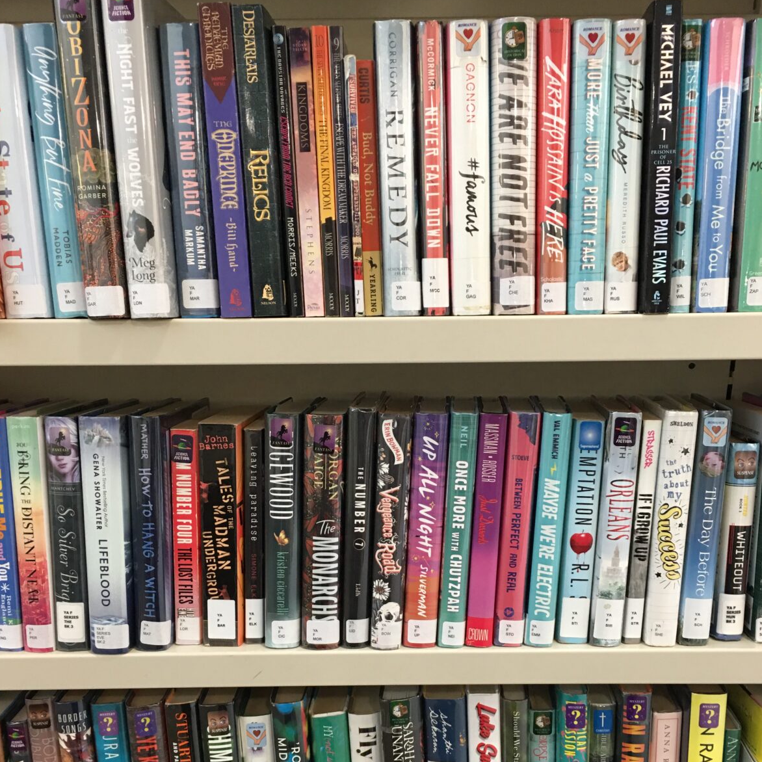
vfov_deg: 46.8
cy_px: 471
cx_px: 384
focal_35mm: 35
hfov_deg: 47.2
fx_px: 872
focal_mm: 4.15
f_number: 2.2
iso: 64
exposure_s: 1/15
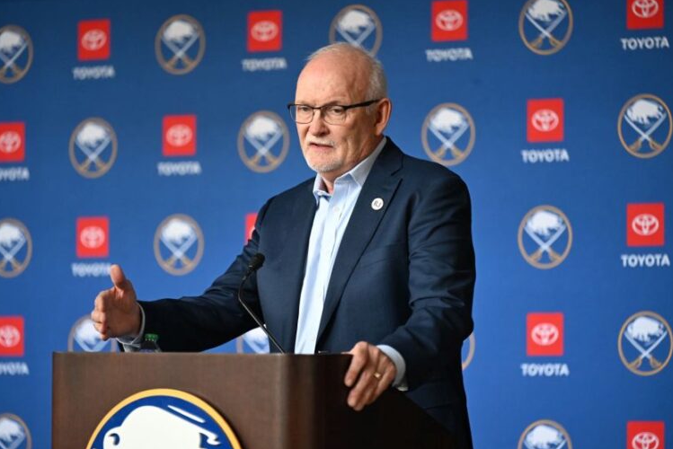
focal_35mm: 205
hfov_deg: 10.0
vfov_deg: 6.7
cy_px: 227
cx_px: 341
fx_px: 3834
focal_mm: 200
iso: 3200
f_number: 2.8
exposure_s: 1/800
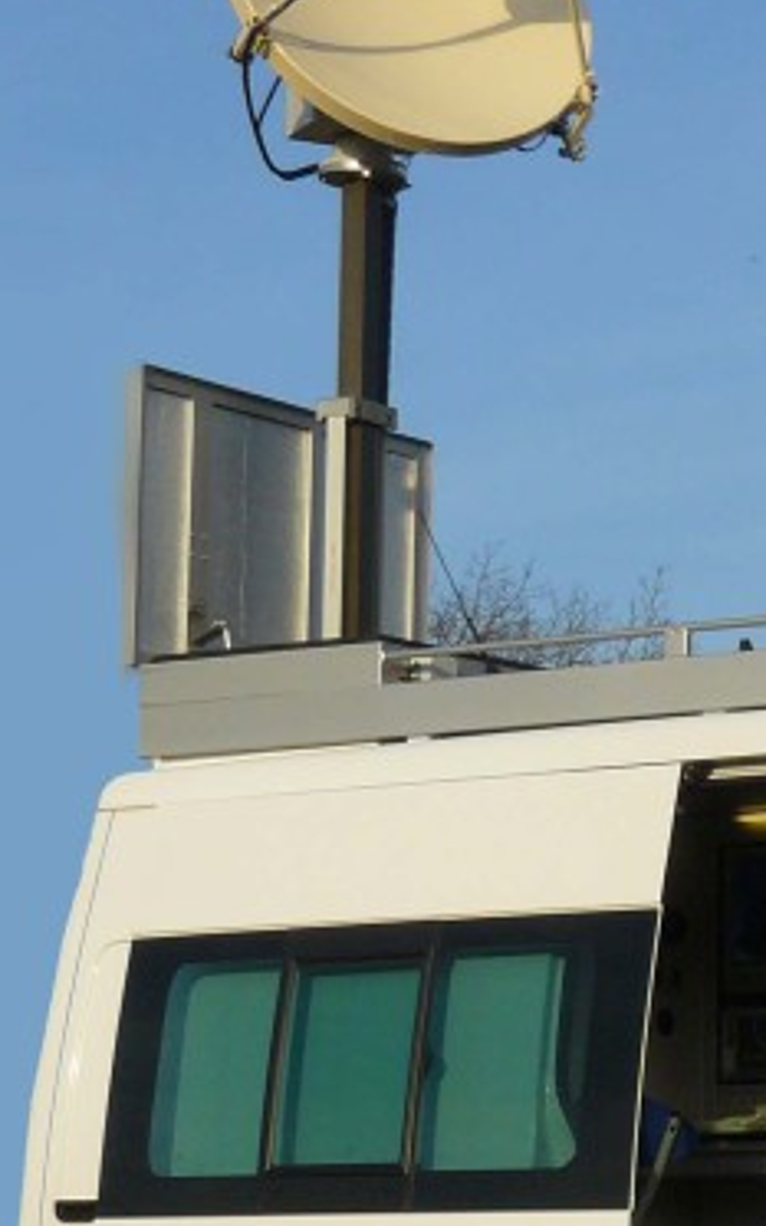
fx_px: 4244
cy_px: 782
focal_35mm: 127
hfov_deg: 10.0
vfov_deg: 16.4
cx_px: 1193
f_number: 5.6
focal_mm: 7.6
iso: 100
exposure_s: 1/320
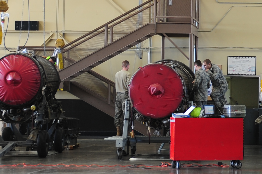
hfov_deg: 12.4
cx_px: 261
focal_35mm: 164
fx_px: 1193
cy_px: 15
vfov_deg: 8.3
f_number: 3.5
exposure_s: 1/50
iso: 250
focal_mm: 45
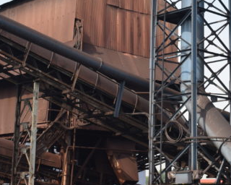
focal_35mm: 81
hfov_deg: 22.3
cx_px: 251
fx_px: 554
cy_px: 30
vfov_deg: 18.7
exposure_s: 1/250
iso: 200
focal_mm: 18
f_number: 8
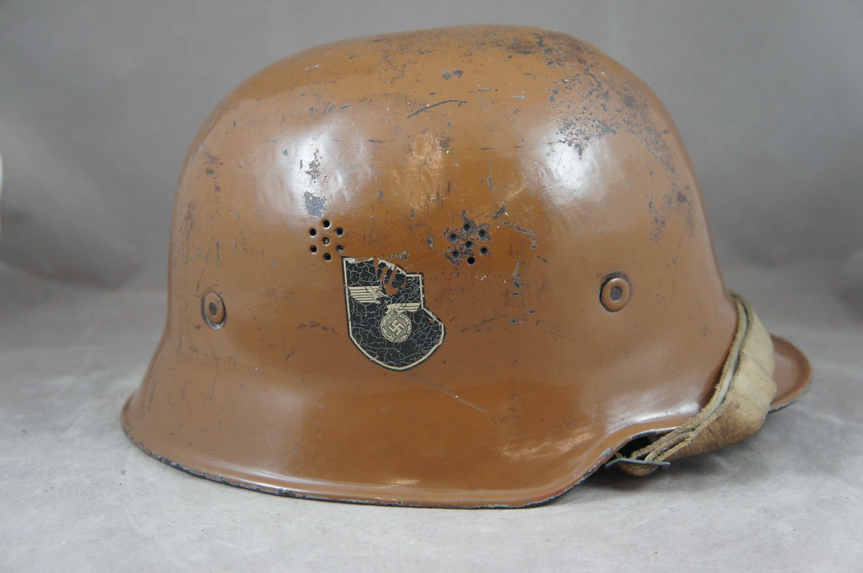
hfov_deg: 40.0
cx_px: 432
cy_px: 286
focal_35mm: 50
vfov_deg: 27.2
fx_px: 1185
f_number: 4.5
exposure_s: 1/60
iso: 500
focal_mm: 33
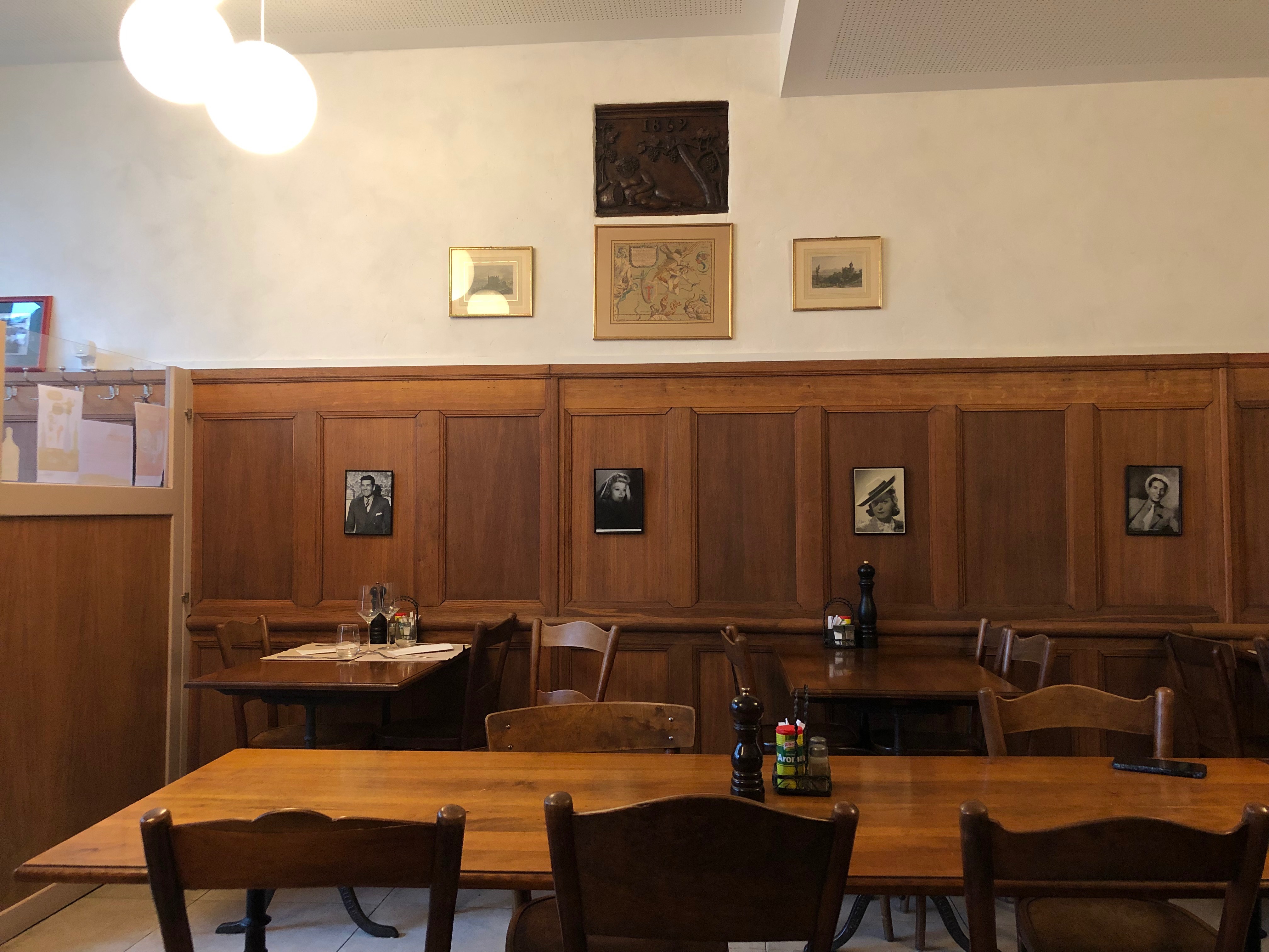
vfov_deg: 49.7
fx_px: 1026
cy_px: 476
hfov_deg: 63.4
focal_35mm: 28
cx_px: 634
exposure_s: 1/13
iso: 100
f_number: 1.8
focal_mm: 3.99
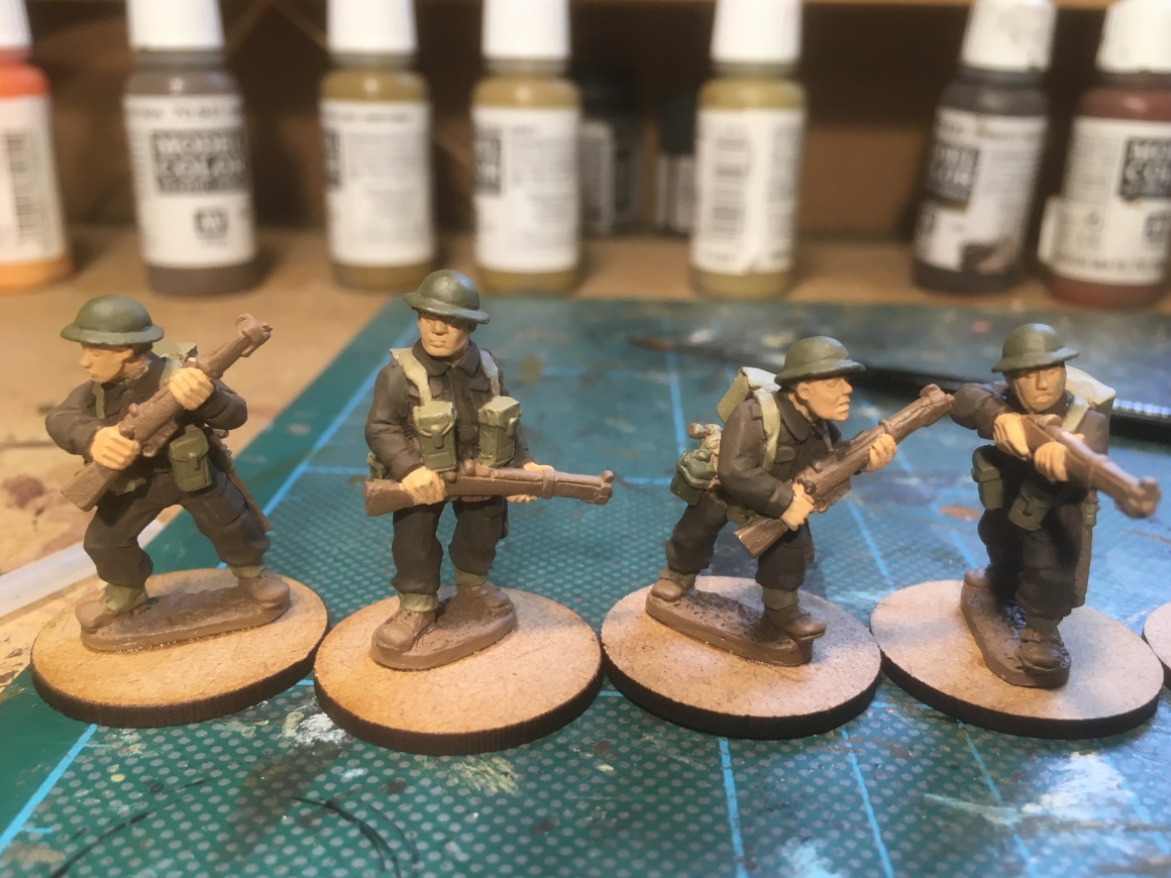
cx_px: 596
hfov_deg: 60.0
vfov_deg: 46.8
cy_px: 446
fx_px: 1015
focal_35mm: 30
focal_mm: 4.15
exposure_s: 1/33
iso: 25
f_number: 2.2
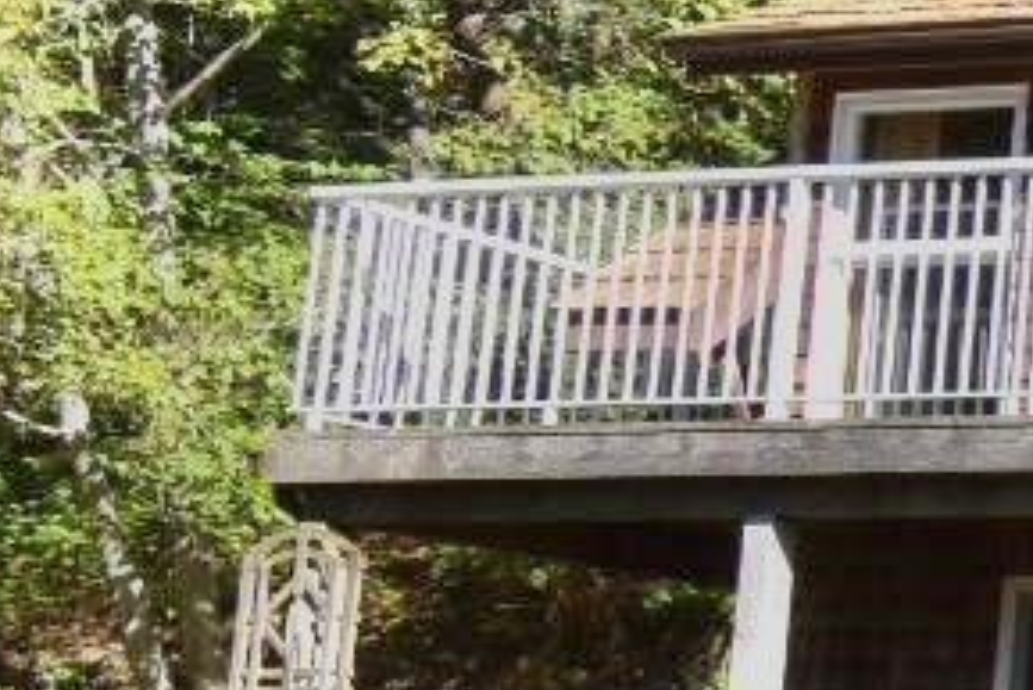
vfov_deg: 16.1
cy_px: 636
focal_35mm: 84
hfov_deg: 14.3
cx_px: 2566
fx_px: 2411
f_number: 8
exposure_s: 1/250
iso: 200
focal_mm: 10
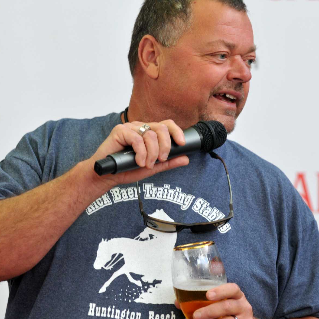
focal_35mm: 277
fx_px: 2885
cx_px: 196
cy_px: 162
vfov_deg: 6.3
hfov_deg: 6.3
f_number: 2.8
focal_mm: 125
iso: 400
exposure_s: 1/250
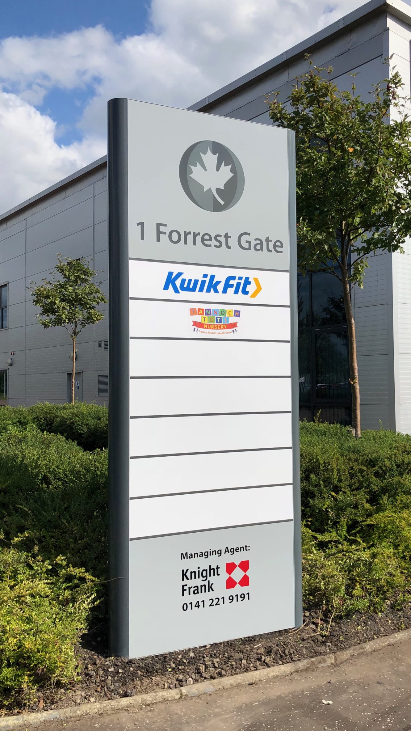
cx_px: 262
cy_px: 362
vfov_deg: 59.5
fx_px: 639
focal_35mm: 33
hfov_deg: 35.4
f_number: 1.8
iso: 20
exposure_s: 1/3436
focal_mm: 4
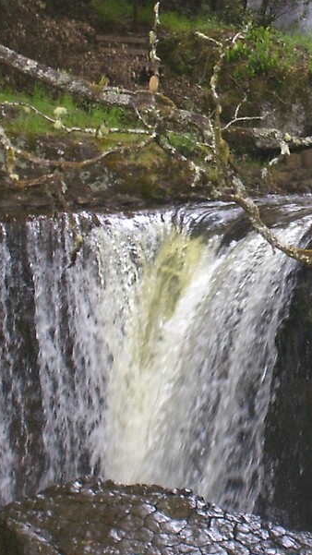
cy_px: 232
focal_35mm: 185
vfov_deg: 11.6
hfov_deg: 6.5
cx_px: 326
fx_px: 2721
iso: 125
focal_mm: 16.8
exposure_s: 1/90
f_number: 4.6
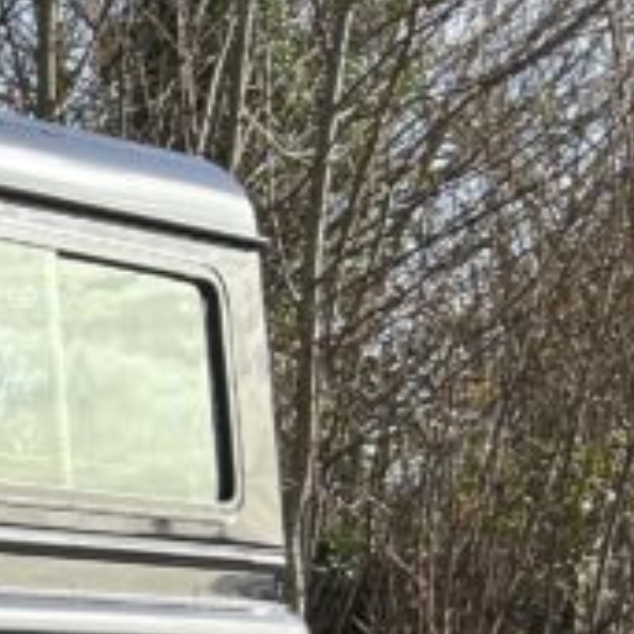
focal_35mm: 138
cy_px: 849
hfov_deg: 9.9
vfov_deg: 12.2
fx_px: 2860
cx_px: -1209
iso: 50
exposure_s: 1/1209
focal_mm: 5.7
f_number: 1.5
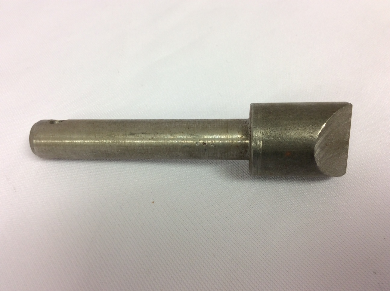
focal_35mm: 32
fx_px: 360
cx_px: 195
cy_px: 146
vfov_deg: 44.1
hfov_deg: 56.9
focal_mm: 3.3
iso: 50
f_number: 2.4
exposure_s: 1/24
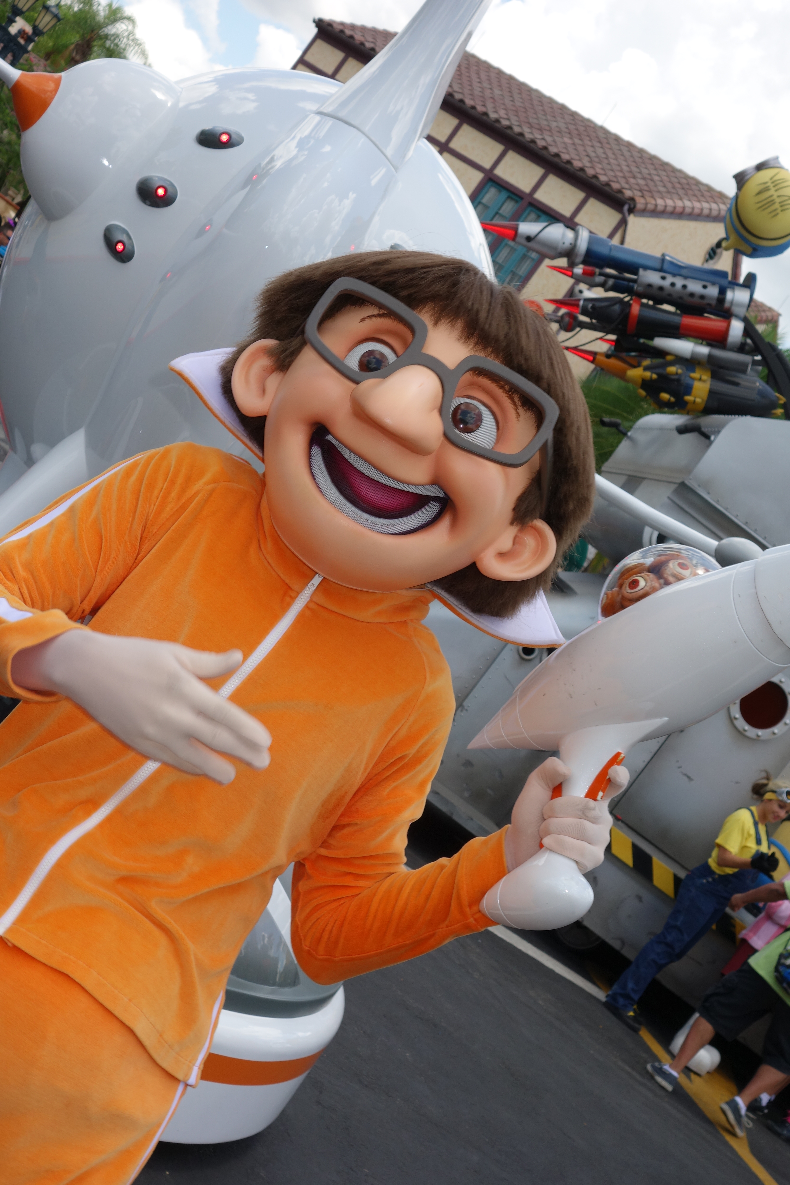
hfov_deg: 24.6
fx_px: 1810
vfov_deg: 36.2
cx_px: 395
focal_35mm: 55
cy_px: 592
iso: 125
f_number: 5.6
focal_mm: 20.41
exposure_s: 1/320
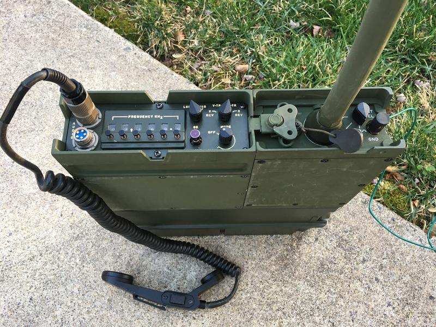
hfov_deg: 61.7
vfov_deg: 48.2
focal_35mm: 29
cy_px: 164
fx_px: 365
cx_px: 218
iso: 32
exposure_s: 1/30
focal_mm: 4.15
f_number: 2.2
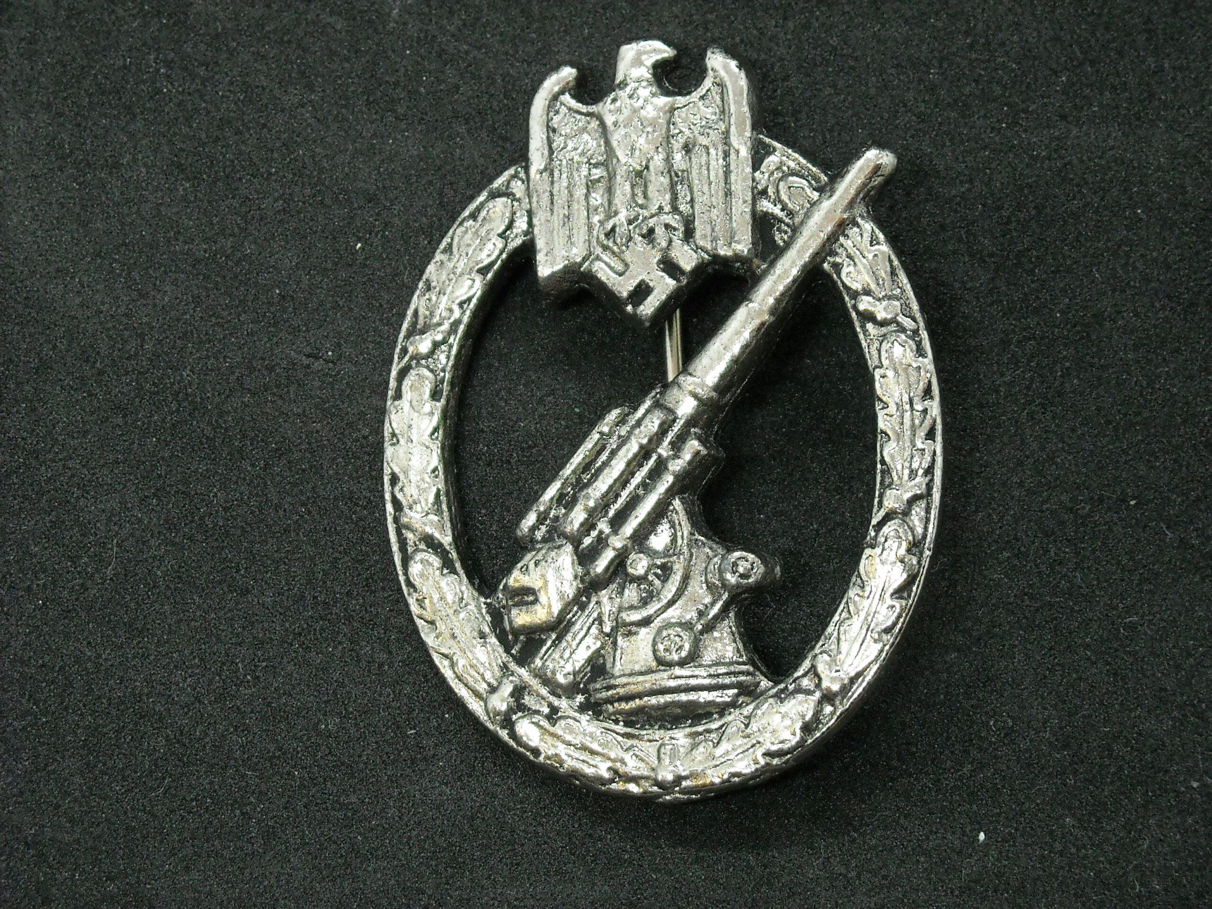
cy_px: 454
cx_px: 606
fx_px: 3676
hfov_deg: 18.7
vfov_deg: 14.1
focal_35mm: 105
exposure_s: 1/20
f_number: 4.7
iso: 400
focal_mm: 17.1
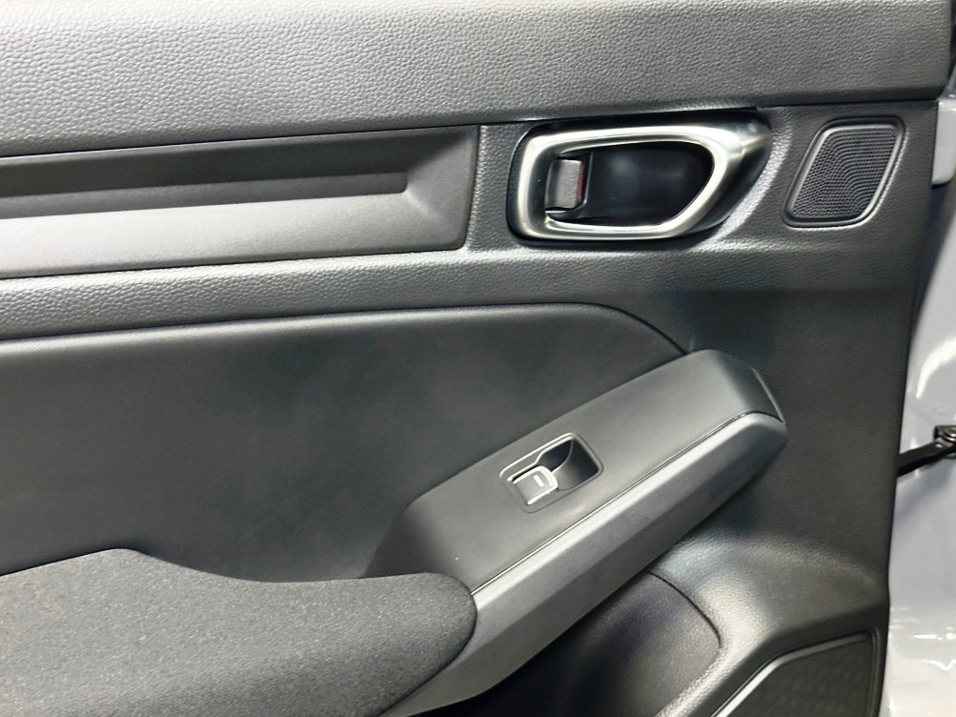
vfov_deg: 29.7
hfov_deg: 38.9
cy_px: 365
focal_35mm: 49
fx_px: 1353
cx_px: 479
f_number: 1.78
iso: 640
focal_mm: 6.86
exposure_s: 1/30
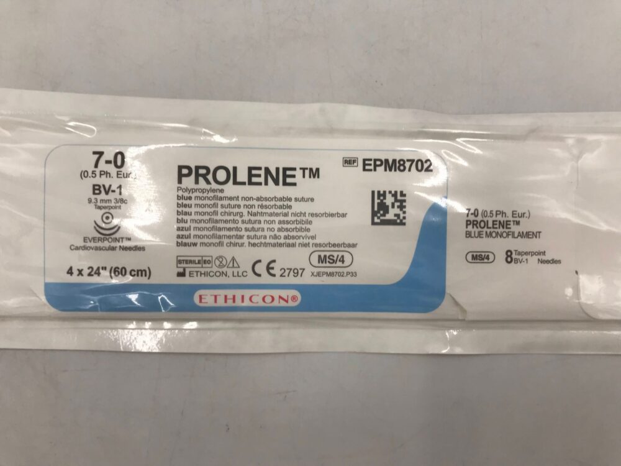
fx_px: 502
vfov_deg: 49.7
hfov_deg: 63.4
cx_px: 310
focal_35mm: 28
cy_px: 233
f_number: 1.8
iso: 25
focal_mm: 3.99
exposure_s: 1/60
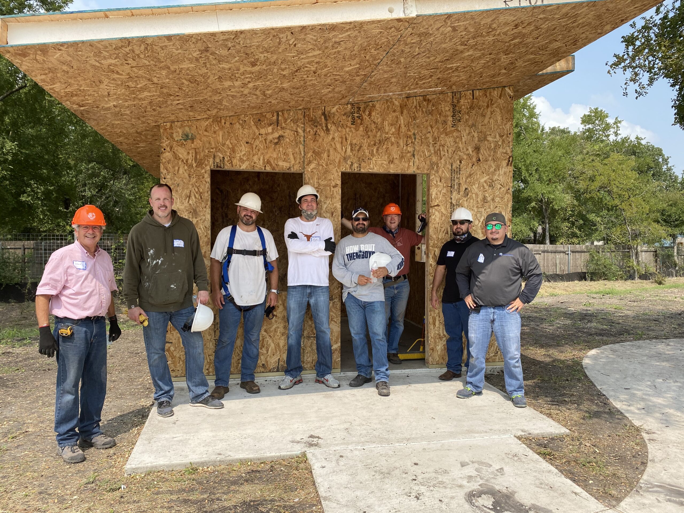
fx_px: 514
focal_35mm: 26
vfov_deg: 53.1
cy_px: 256
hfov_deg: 67.3
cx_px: 342
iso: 32
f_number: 1.8
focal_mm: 4.25
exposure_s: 1/1898
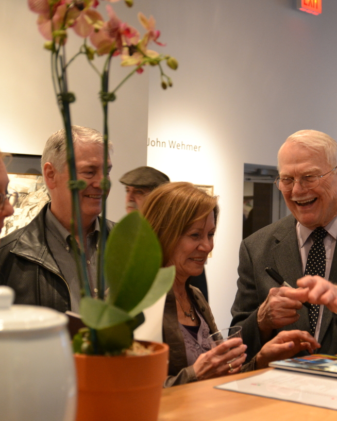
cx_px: 243
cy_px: 207
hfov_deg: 26.9
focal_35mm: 56
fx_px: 698
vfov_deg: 33.6
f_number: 2.8
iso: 1100
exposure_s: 1/60
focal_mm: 26
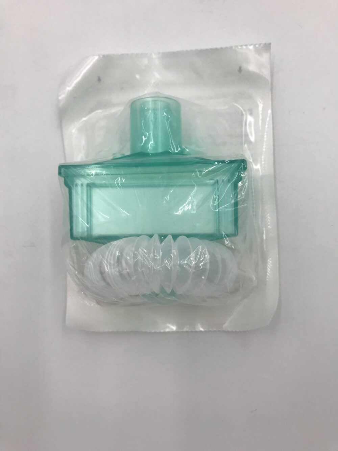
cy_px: 226
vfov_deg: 63.4
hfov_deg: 49.8
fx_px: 364
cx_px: 169
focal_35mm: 28
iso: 20
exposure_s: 1/221
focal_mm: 3.99
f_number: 1.8
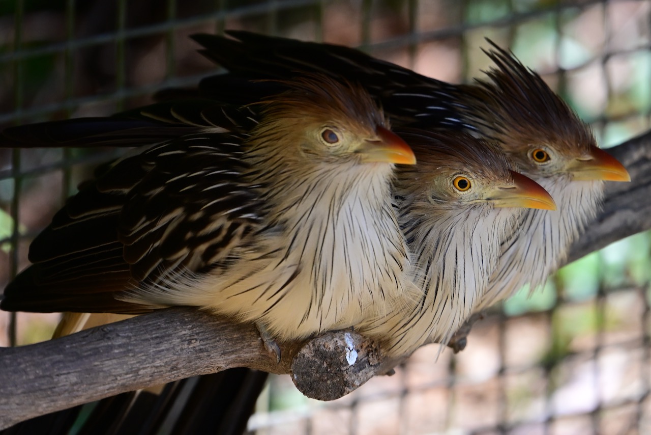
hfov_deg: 5.2
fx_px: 7235
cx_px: 326
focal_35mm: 400
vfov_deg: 3.4
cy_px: 218
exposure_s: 1/400
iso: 1400
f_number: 8
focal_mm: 400
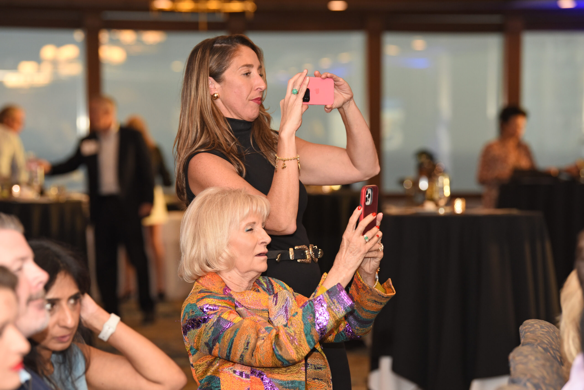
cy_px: 195
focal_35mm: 135
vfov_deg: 10.2
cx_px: 292
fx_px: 2191
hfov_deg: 15.2
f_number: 4
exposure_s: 1/100
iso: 1250
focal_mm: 135
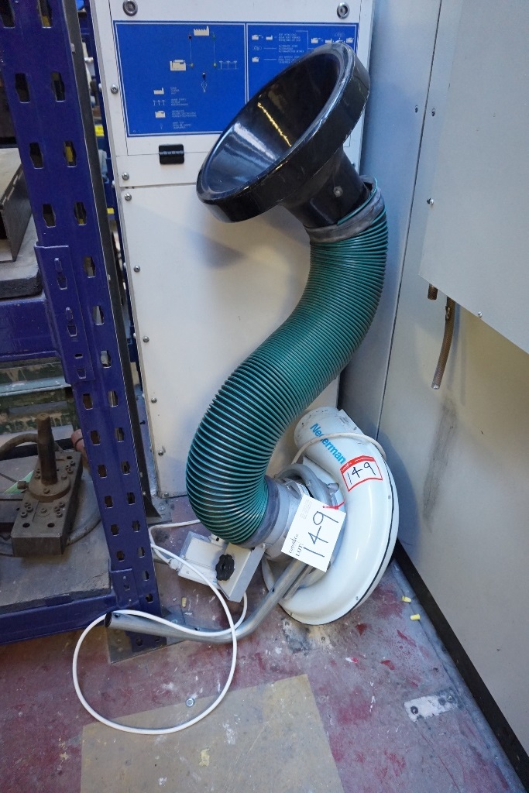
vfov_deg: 73.7
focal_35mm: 24
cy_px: 396
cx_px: 264
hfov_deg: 53.1
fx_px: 529
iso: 2500
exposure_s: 1/160
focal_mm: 16
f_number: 3.5
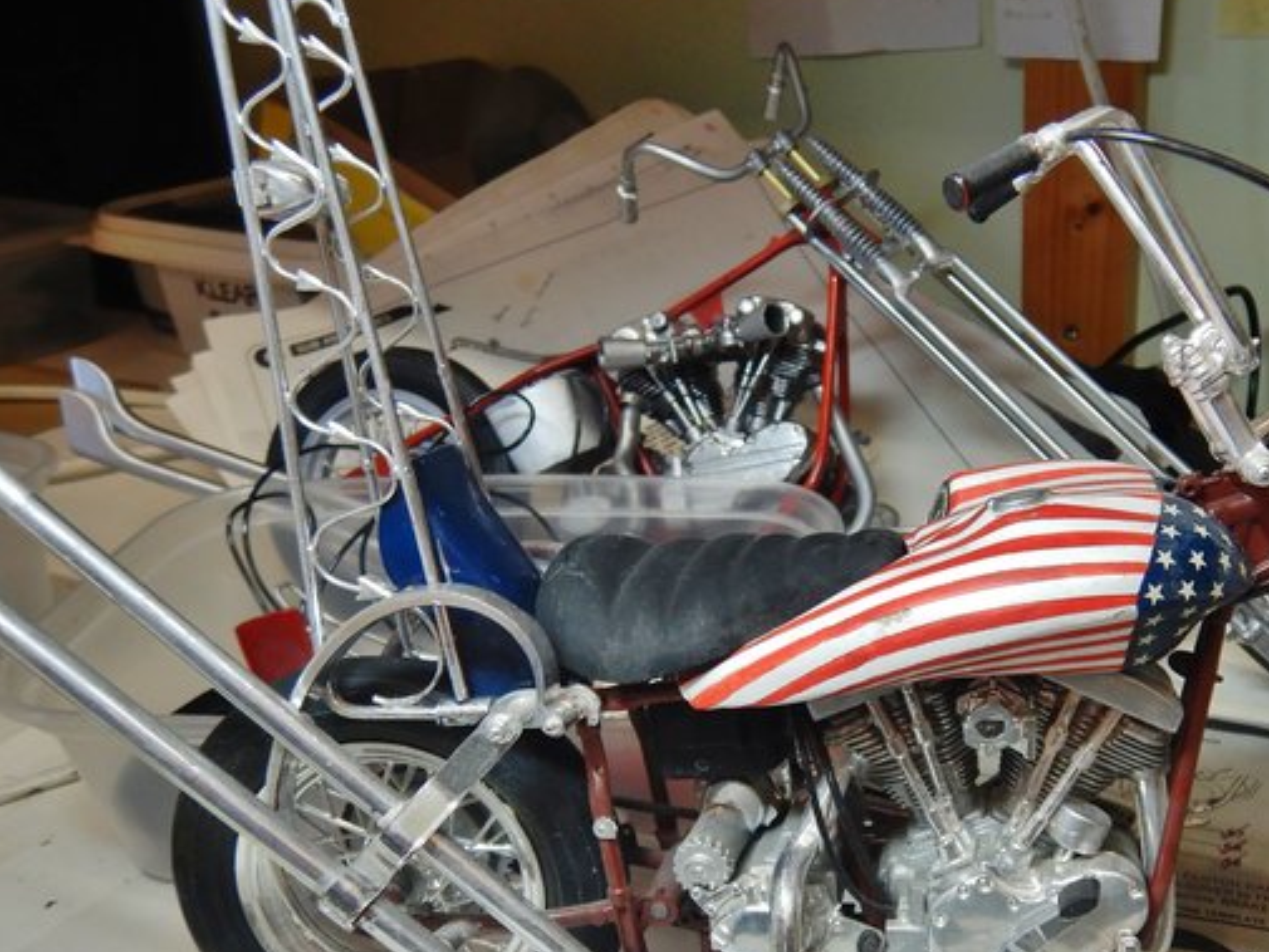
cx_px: 922
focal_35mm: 38
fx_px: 1393
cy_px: 636
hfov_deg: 47.5
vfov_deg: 37.3
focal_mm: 4.3
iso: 125
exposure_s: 1/60
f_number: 2.8
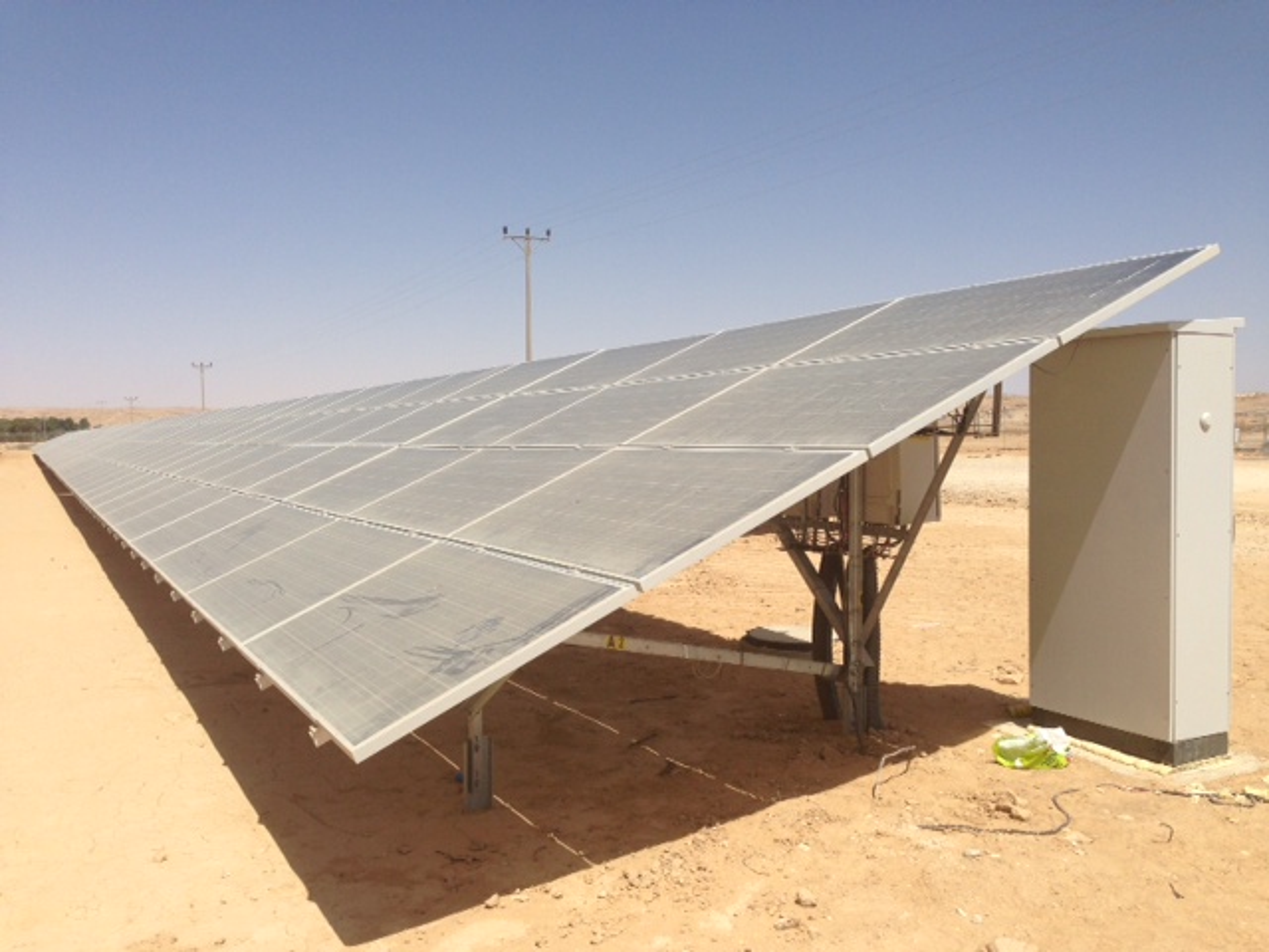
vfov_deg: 42.9
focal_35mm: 33
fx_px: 1210
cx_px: 634
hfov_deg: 55.4
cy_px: 476
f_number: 2.4
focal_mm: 4.13
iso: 50
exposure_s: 1/3012
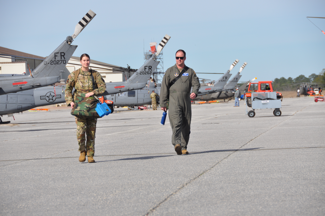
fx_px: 1623
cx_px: 162
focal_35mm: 180
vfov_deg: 7.6
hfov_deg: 11.4
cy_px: 108
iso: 200
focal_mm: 120
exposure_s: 1/800
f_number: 7.1
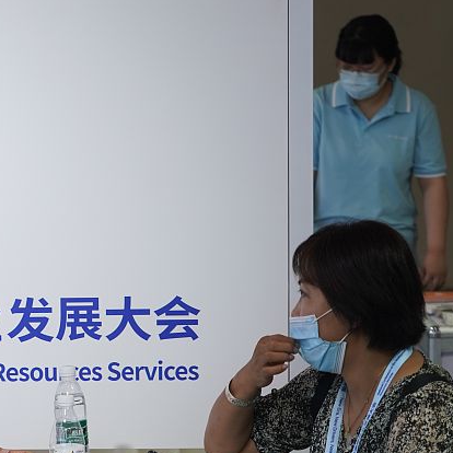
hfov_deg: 10.7
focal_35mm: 160
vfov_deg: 10.9
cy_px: 328
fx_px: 2369
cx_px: -93
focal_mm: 65
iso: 500
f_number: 4
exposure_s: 1/160
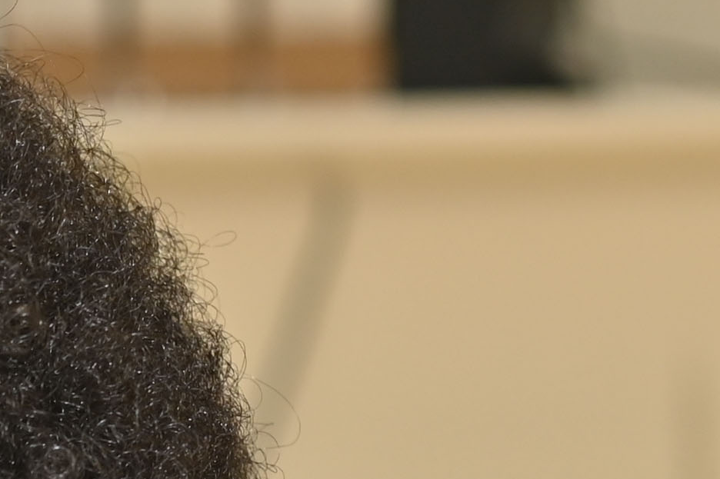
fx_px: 6456
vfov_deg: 4.2
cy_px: 893
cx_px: -517
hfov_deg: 6.3
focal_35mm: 323
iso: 400
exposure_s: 1/60
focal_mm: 50
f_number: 4
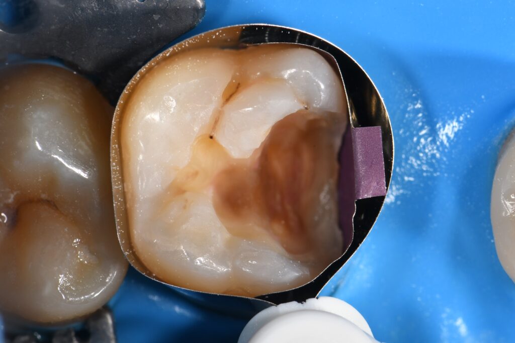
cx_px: 258
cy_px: 172
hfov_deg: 13.1
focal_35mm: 157
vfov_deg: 8.7
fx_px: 2245
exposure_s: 1/200
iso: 200
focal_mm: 105
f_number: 32
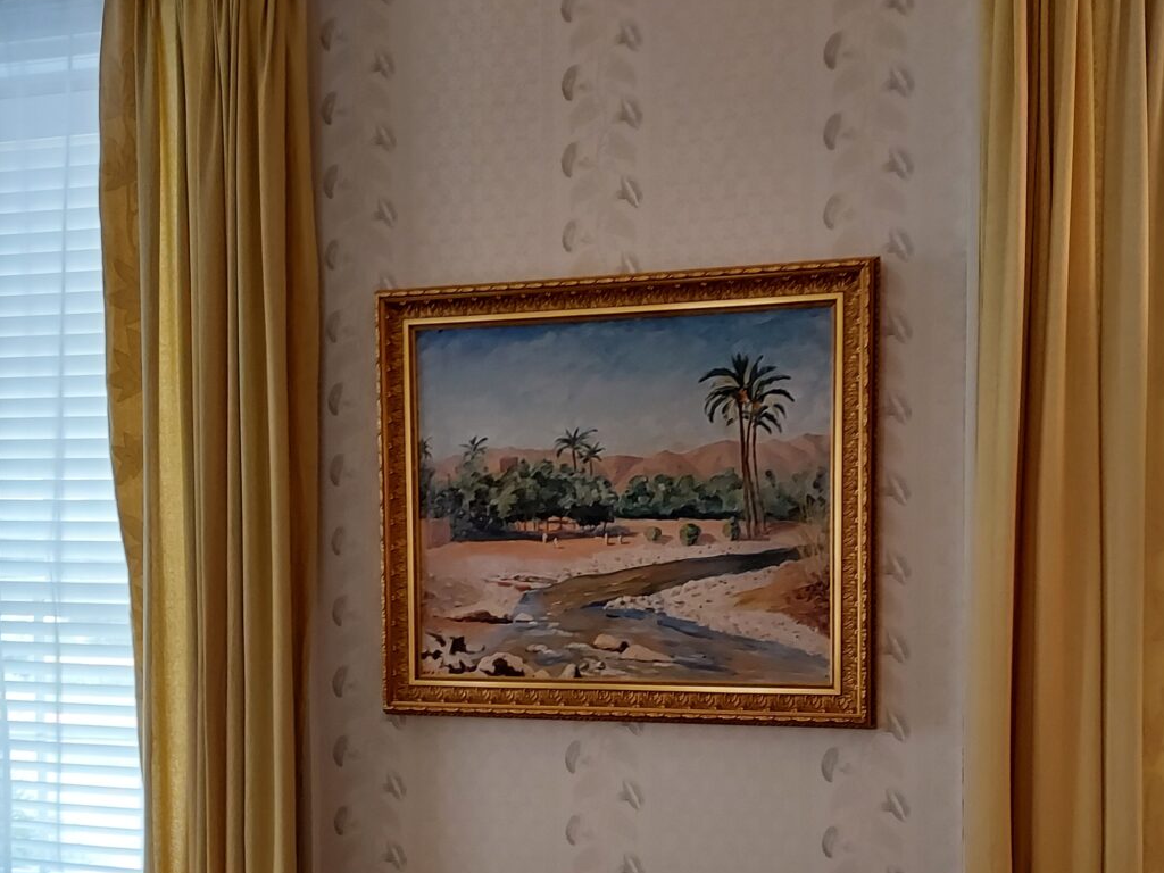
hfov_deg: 51.3
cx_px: 634
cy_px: 645
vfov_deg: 38.7
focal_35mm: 36
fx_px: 1211
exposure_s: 1/60
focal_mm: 4.6
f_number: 1.8
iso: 250
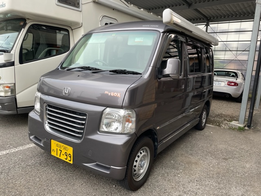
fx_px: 196
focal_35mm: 26
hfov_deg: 67.3
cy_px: 98
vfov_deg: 53.1
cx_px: 130
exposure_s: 1/121
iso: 40
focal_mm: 4.2
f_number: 1.6
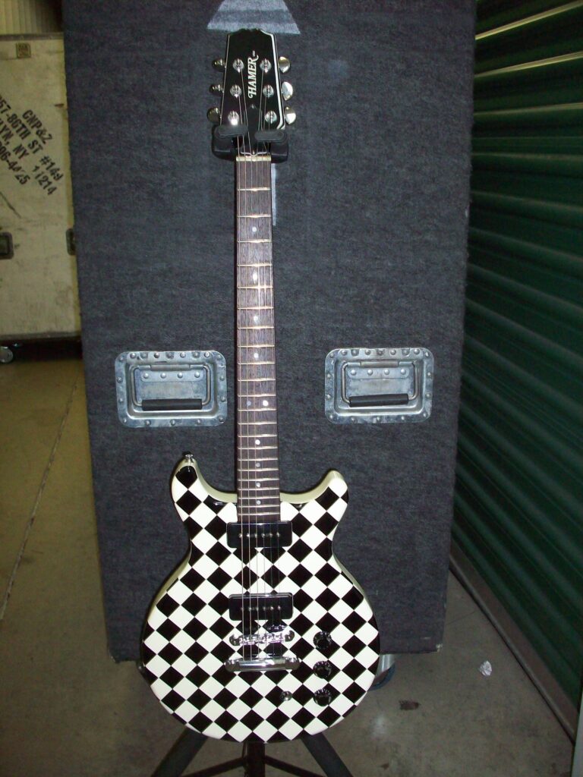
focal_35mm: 37
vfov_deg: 50.1
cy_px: 388
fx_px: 831
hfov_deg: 38.7
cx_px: 292
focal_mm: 6.2
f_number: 2.8
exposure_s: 1/64
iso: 200
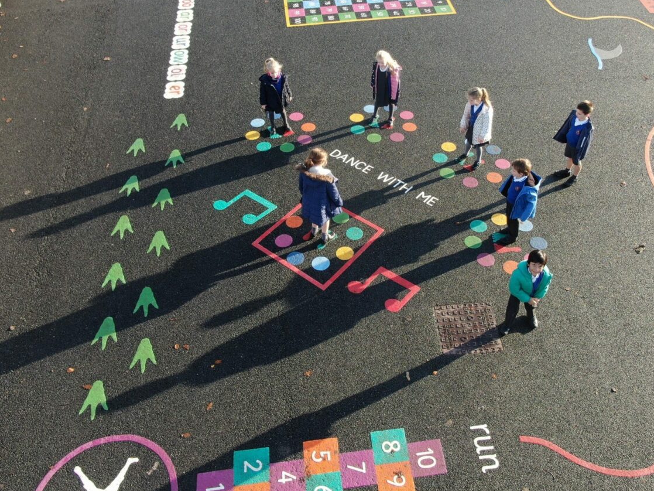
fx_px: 624
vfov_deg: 42.5
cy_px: 175
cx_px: 374
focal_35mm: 33
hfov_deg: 55.1
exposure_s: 1/200
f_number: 2.8
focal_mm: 4.39
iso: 100
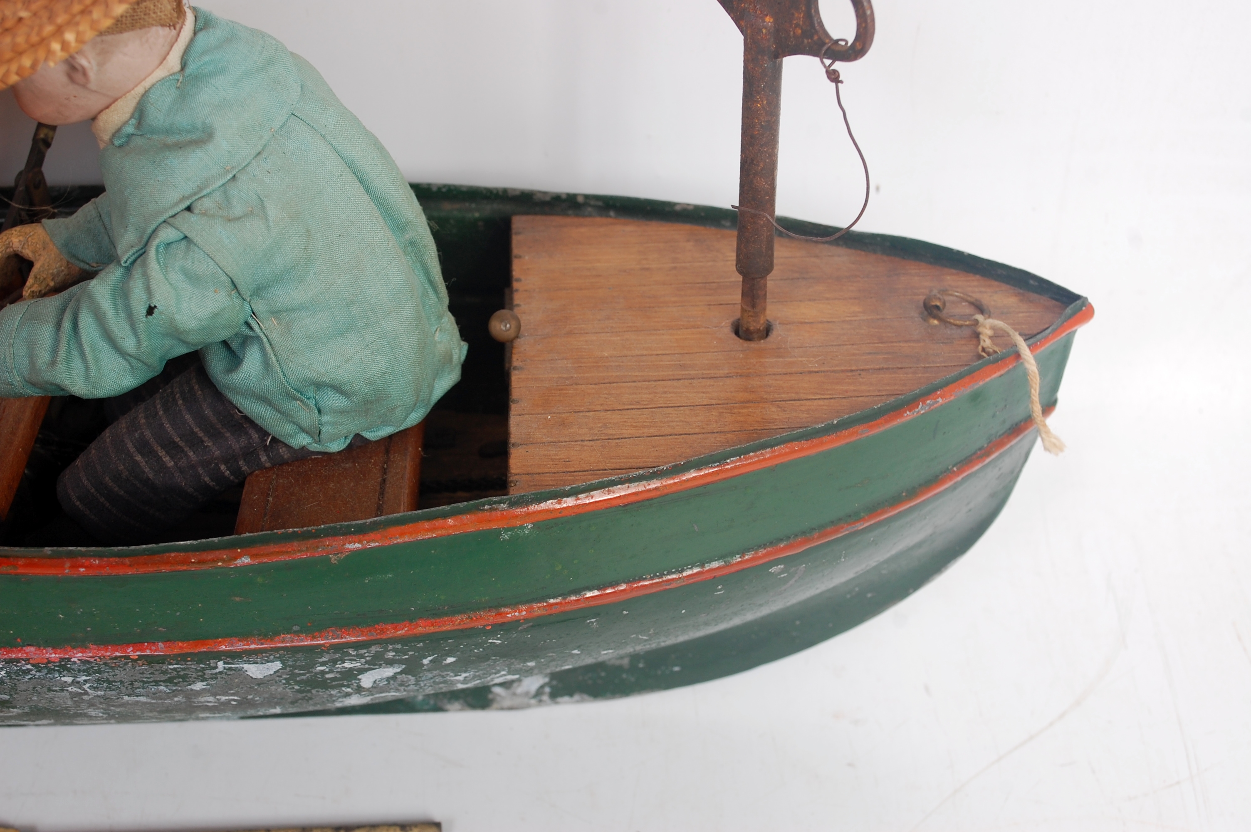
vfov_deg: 26.4
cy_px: 416
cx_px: 626
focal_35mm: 51
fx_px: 1771
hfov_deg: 38.9
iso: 200
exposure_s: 1/125
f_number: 8
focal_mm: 34
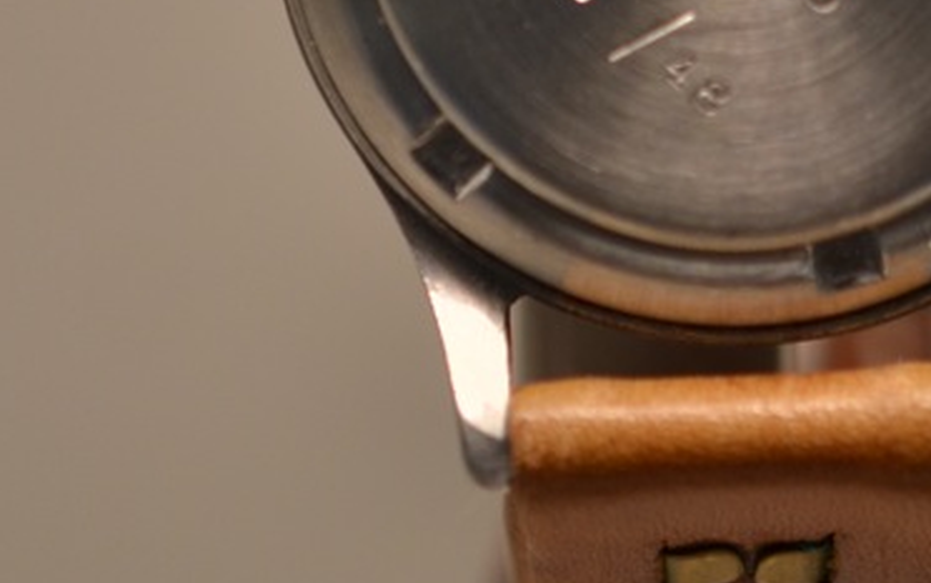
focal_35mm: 315
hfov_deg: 6.6
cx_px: 896
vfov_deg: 4.2
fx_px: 7997
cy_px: -90
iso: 180
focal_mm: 60
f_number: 3.2
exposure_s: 1/200
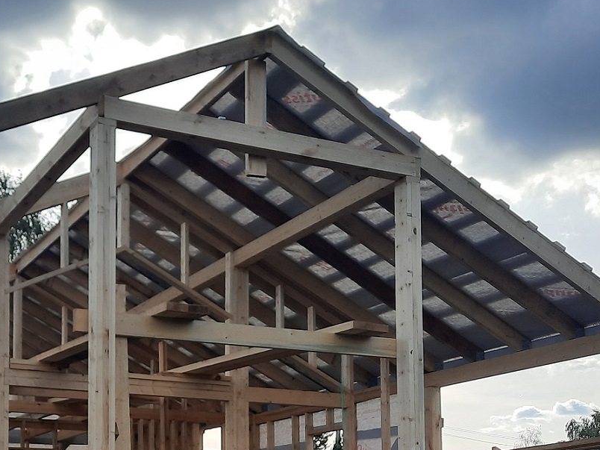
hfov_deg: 33.7
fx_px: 971
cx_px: 151
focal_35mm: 56
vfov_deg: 24.9
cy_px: 445
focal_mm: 4.6
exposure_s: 1/489
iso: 32
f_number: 2
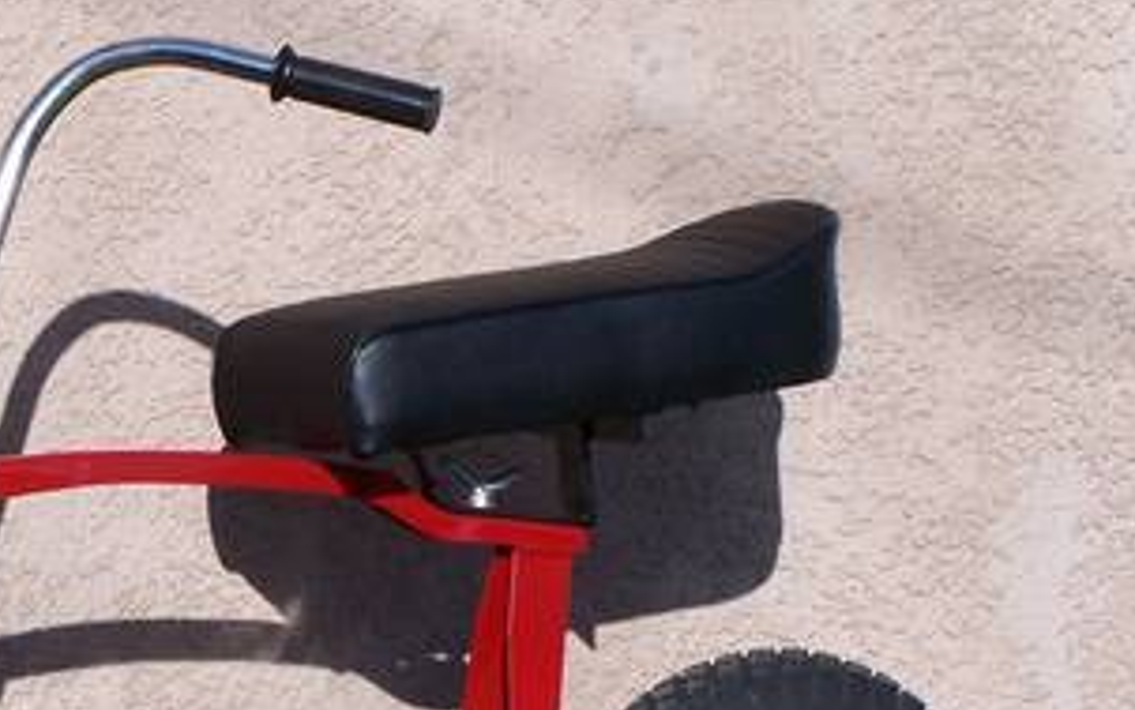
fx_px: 6839
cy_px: 639
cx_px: 75
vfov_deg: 5.9
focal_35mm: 221
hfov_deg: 9.4
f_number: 4.5
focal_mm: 17.5
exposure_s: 1/640
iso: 80
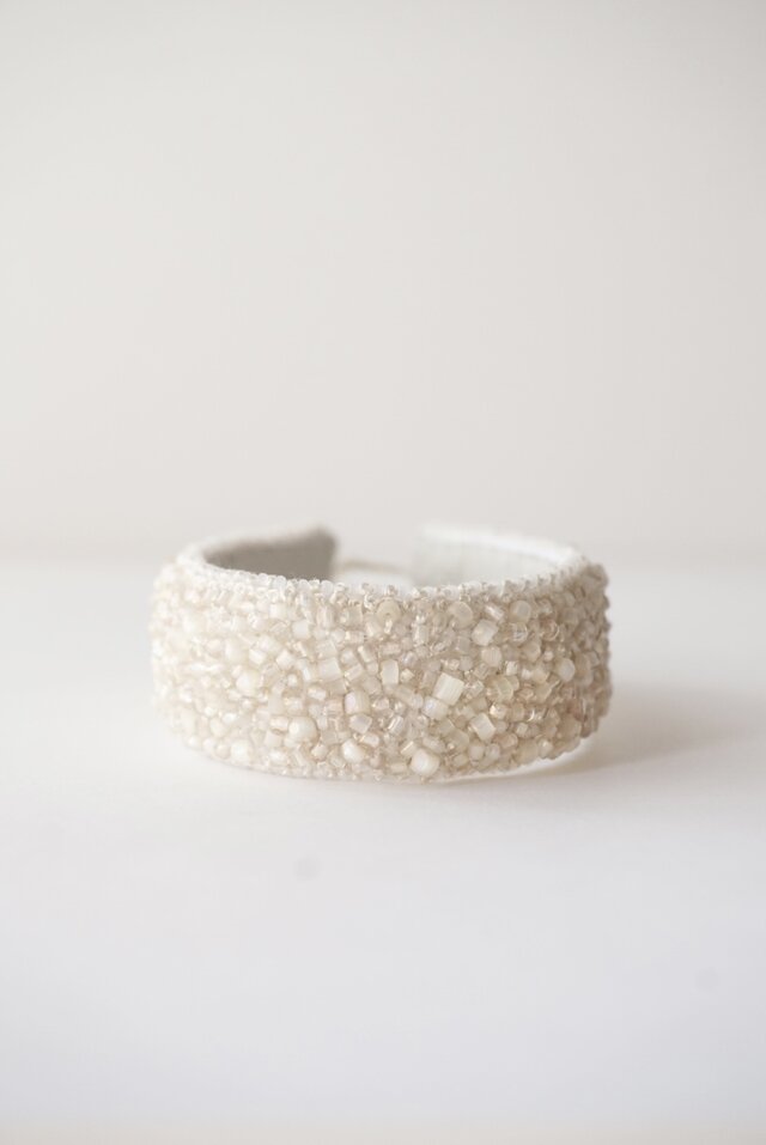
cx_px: 383
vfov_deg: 29.8
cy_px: 572
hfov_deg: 20.2
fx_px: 2150
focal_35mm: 68
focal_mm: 45
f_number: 7.1
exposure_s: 1/80
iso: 800
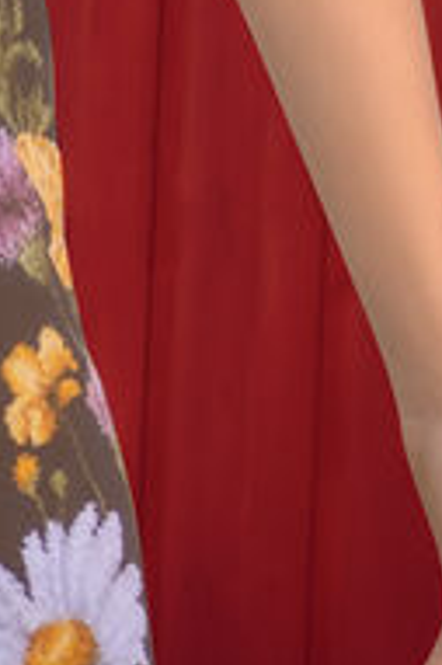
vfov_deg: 5.8
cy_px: -21
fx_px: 6494
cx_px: -510
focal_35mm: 352
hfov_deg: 3.8
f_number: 2.8
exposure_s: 1/2500
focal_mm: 56
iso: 100
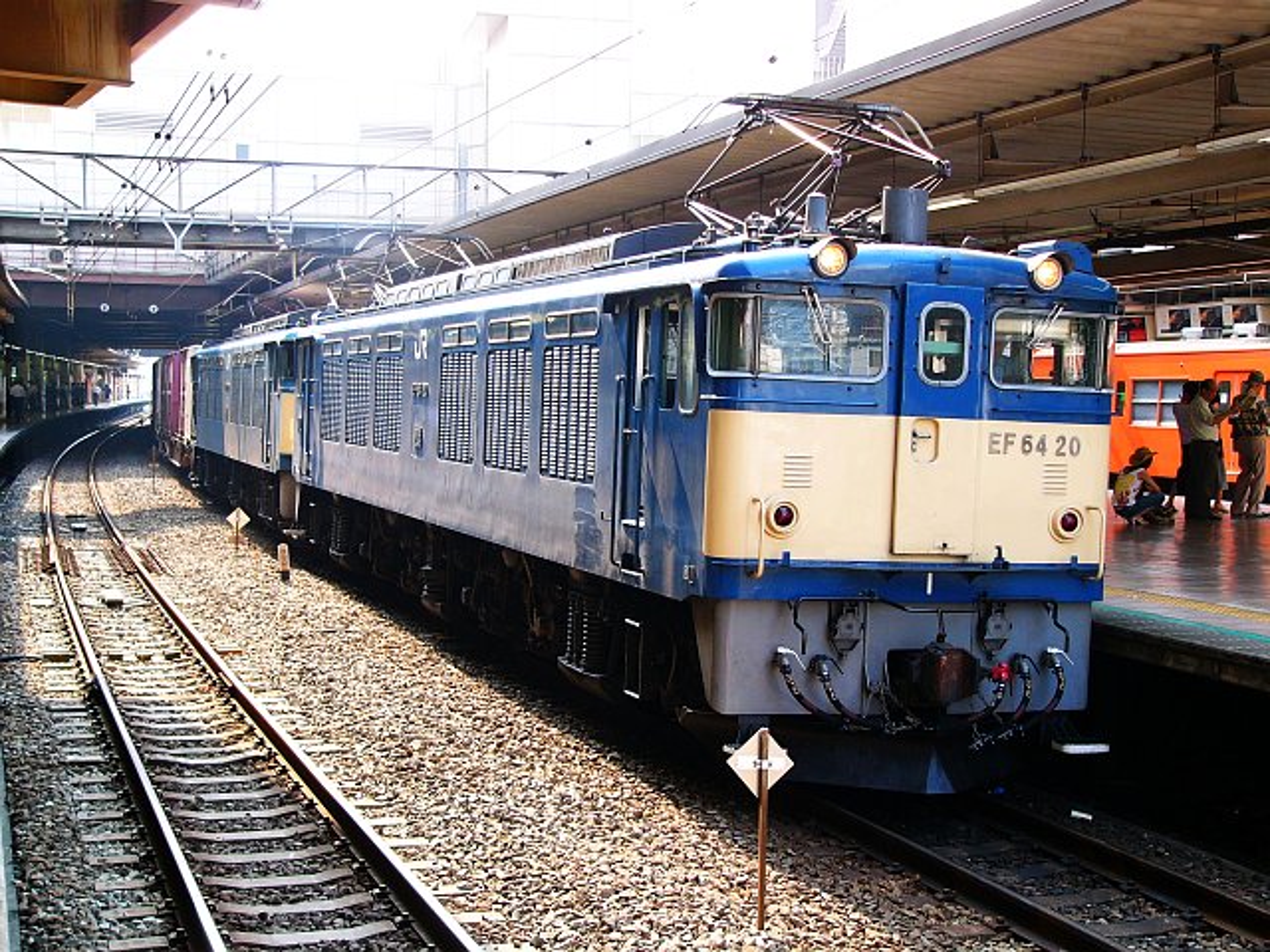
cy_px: 476
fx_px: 1908
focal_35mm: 52
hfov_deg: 36.8
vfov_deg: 28.0
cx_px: 635
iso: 50
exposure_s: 1/100
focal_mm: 8.7
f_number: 2.8
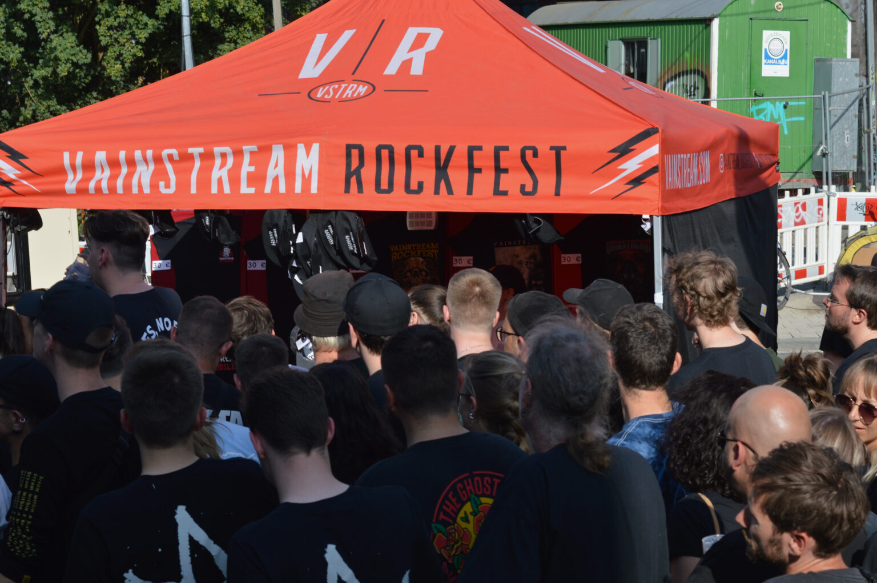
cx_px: 438
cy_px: 292
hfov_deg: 27.0
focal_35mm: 75
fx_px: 1825
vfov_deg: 18.1
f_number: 9
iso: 100
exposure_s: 1/320
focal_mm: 50
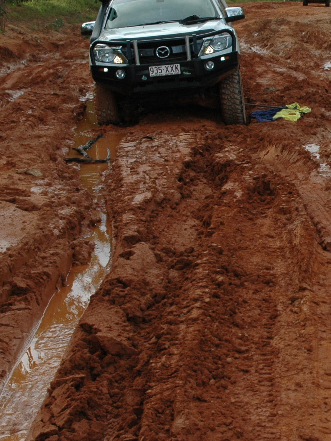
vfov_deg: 19.8
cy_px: 243
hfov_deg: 14.5
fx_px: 1264
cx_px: 392
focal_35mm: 99
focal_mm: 27
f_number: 7.1
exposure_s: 1/200
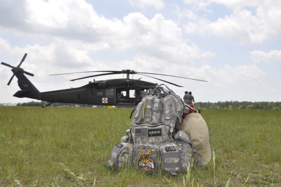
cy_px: 94
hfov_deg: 38.9
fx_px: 398
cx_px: 140
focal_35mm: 51
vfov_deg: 26.4
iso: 200
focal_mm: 34
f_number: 13
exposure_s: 1/200
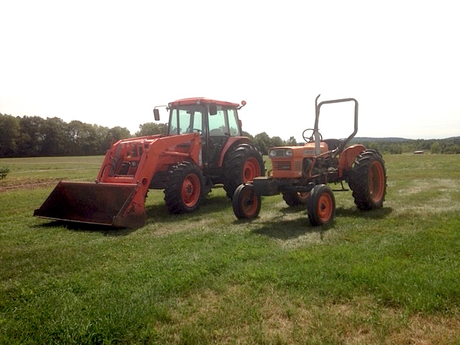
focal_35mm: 33
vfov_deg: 42.9
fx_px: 439
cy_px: 172
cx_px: 230
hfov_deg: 55.4
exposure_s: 1/2088
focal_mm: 4.12
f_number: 2.4
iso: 50
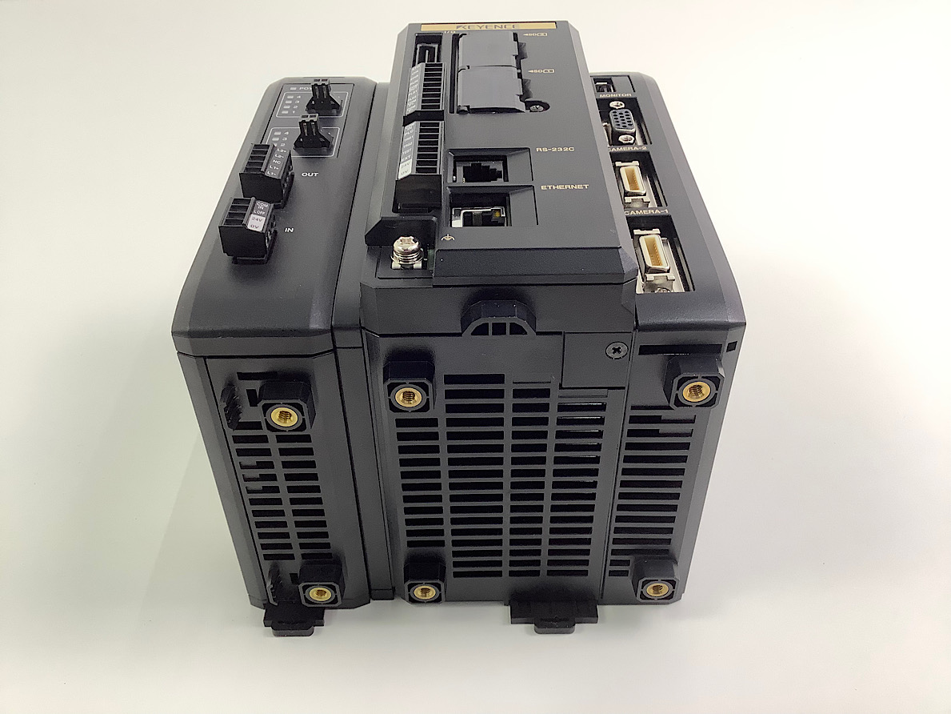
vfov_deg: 45.4
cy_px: 357
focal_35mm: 31
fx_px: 852
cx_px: 476
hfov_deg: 58.3
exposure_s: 1/50
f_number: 2.4
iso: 64
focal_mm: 3.3
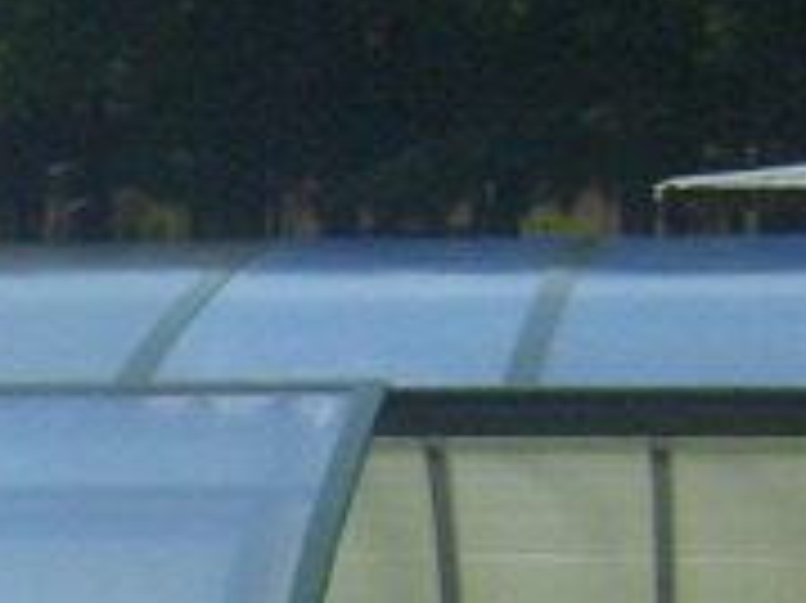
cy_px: 1035
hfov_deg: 9.6
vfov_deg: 7.4
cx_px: -689
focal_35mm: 196
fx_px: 4561
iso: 80
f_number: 7.1
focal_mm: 5.8
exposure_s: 1/350
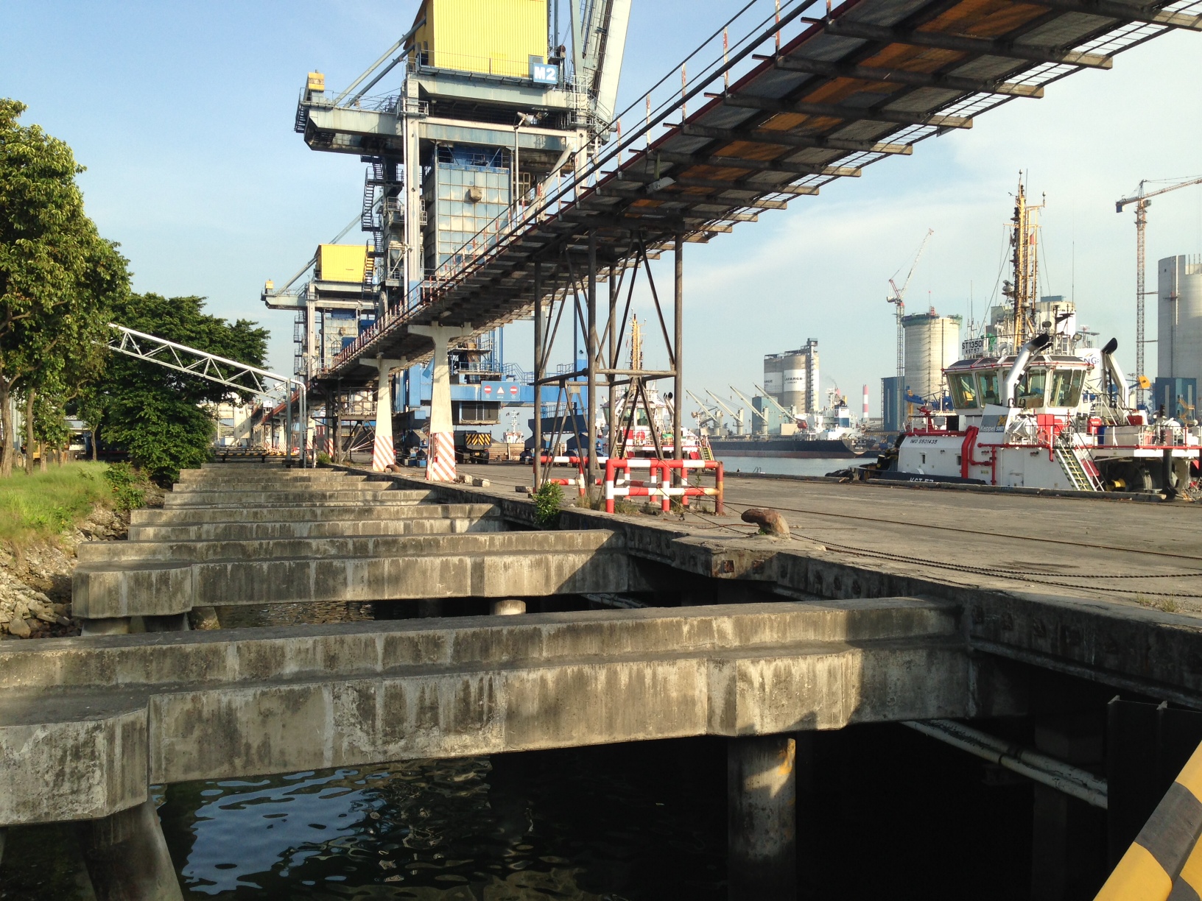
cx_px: 601
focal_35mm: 33
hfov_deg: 55.4
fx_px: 1146
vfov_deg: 42.9
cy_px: 450
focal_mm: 4.13
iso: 50
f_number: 2.4
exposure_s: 1/834
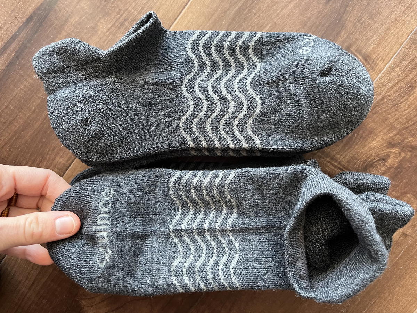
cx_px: 208
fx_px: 313
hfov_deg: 67.3
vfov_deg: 53.1
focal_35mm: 26
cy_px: 156
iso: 320
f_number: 1.6
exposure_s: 1/60
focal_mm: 5.1
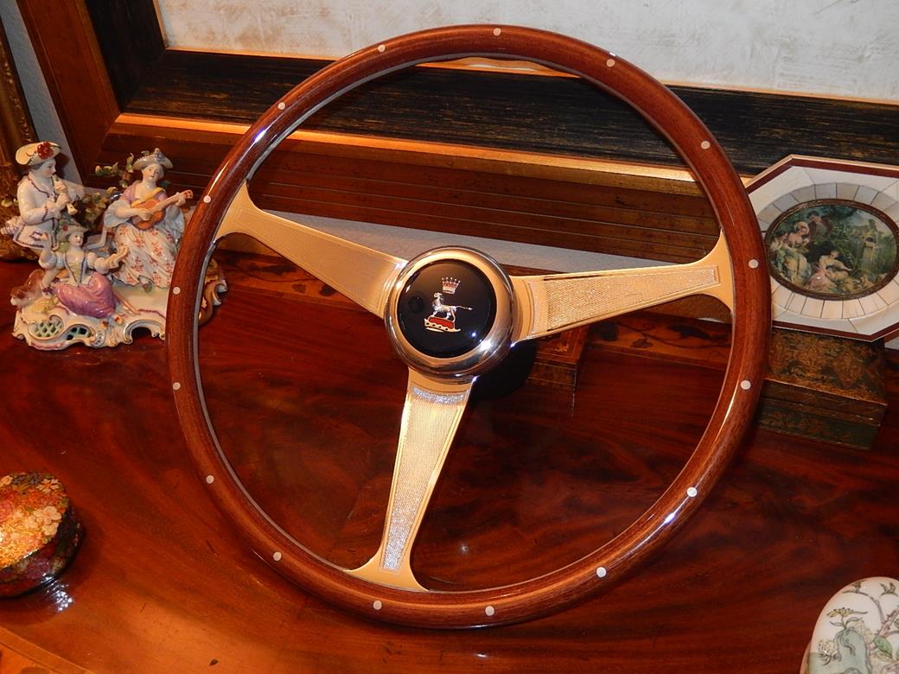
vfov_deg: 44.2
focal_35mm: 32
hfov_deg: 56.8
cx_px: 450
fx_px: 831
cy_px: 337
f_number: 3.8
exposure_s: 1/30
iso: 400
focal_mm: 5.7
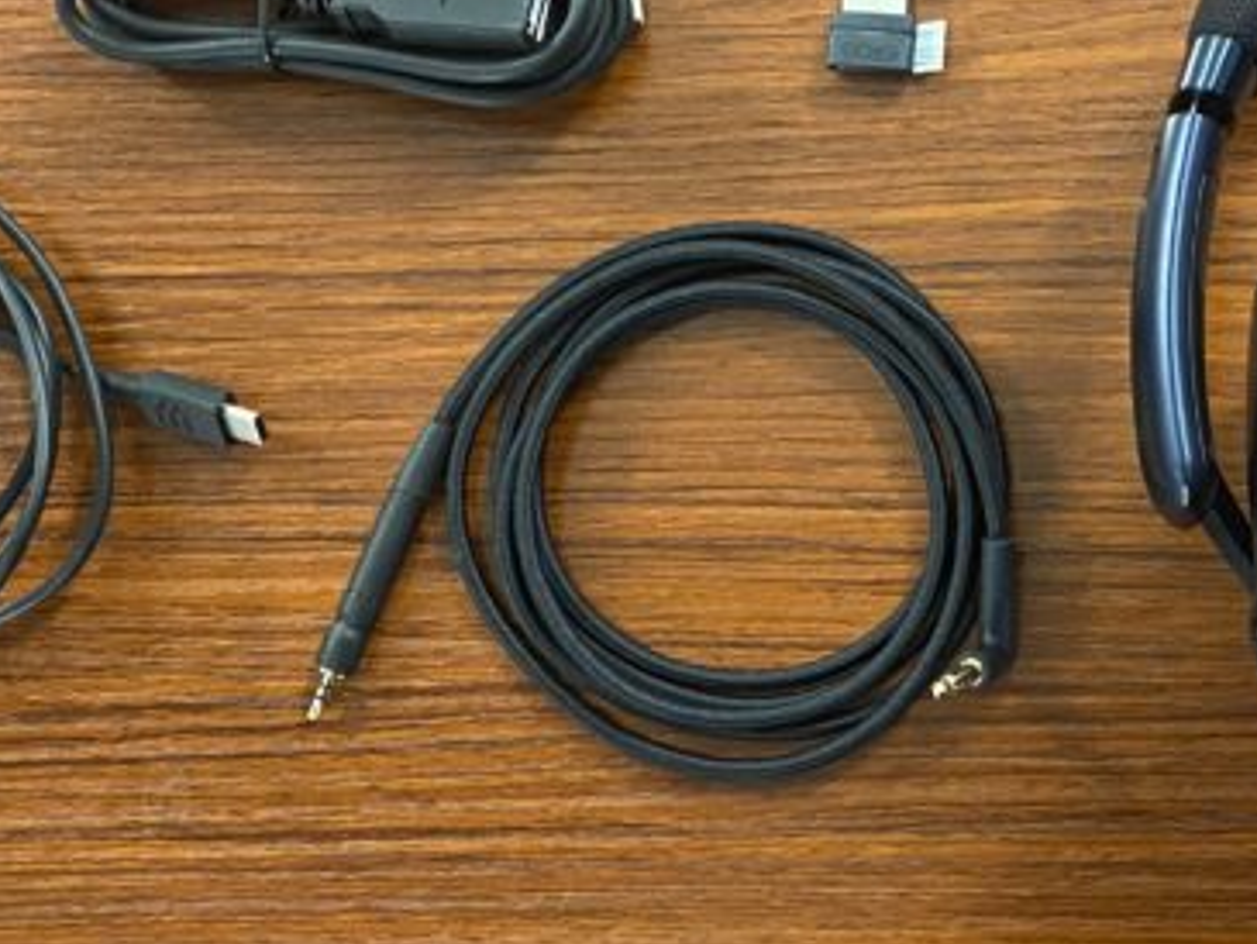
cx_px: 1147
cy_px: 262
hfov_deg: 25.8
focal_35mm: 73
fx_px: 2652
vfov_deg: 20.1
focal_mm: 4.25
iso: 640
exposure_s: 1/30
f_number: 1.8
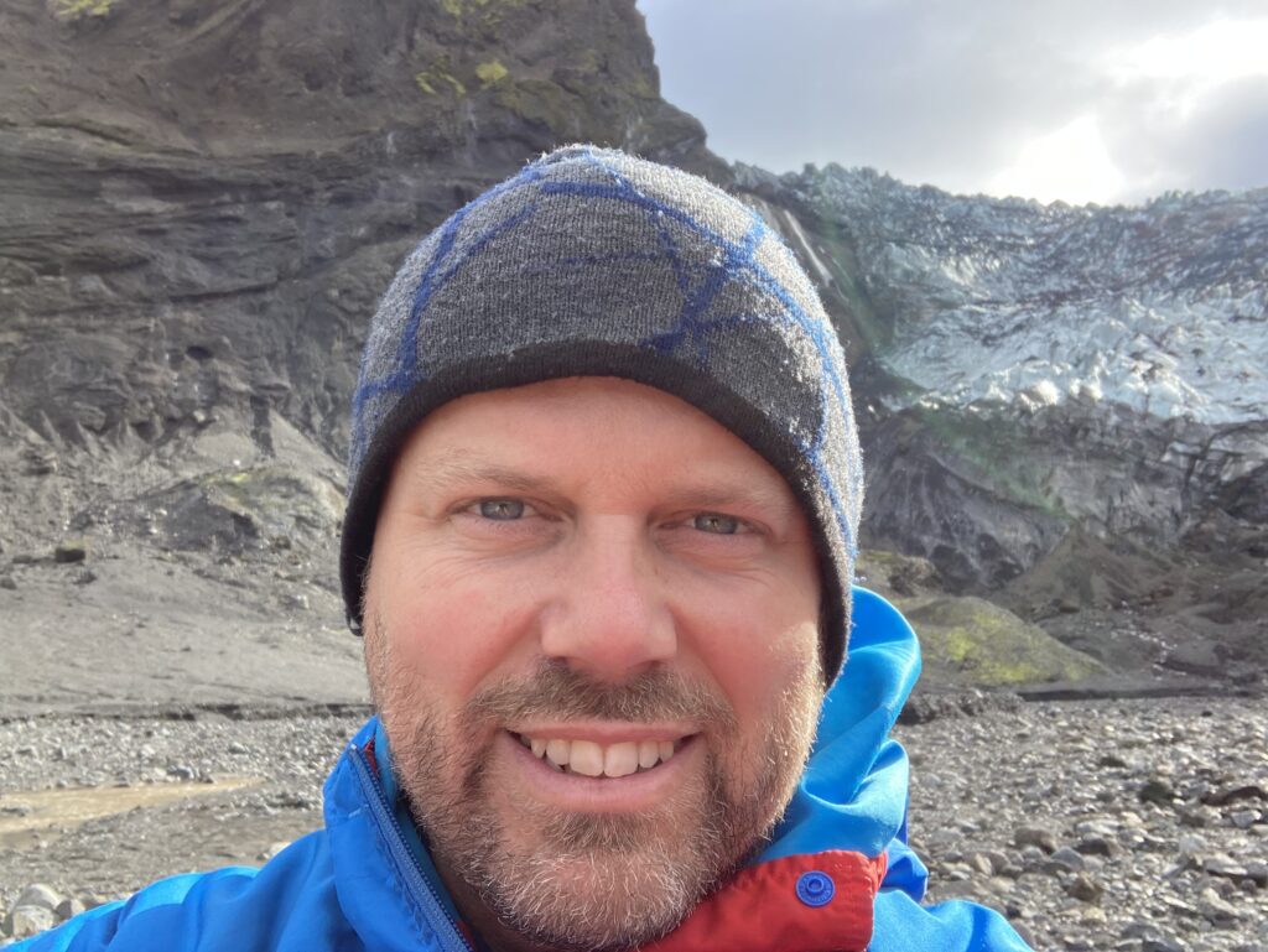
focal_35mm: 32
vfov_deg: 44.2
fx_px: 1173
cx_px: 634
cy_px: 476
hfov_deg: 56.8
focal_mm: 2.87
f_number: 2.2
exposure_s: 1/267
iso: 20
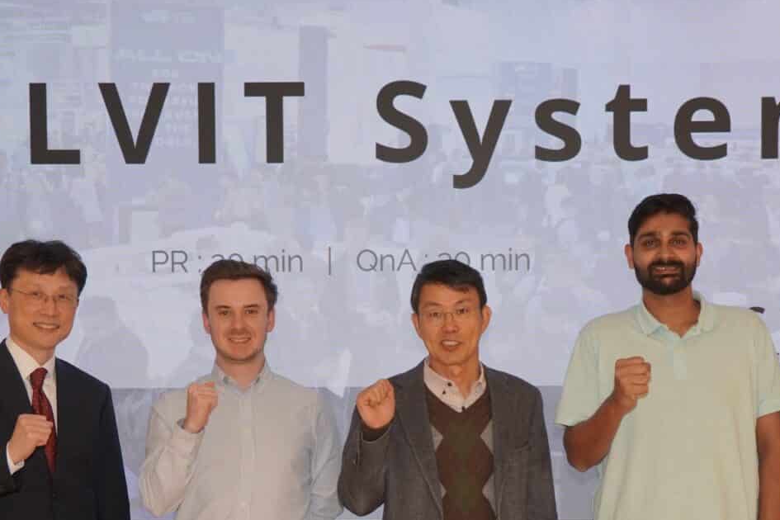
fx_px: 1430
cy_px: 397
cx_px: 436
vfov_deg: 20.4
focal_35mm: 66
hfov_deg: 30.5
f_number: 4
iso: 320
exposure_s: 1/160
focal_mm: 26
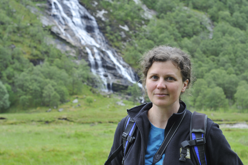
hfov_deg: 27.0
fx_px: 516
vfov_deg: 18.1
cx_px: 124
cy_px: 82
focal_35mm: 75
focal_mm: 50
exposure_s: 1/250
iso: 400
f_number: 6.3
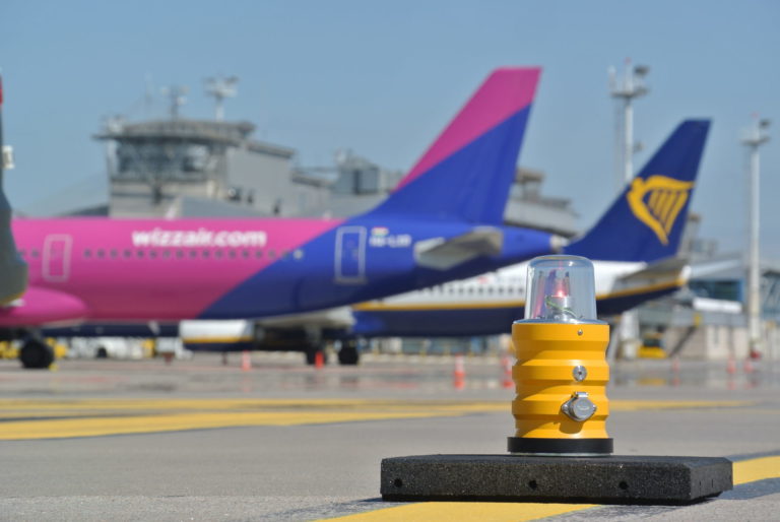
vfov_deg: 8.3
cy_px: 261
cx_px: 390
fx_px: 3601
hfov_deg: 12.4
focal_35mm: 166
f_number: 6.3
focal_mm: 61.6
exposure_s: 1/640
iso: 100
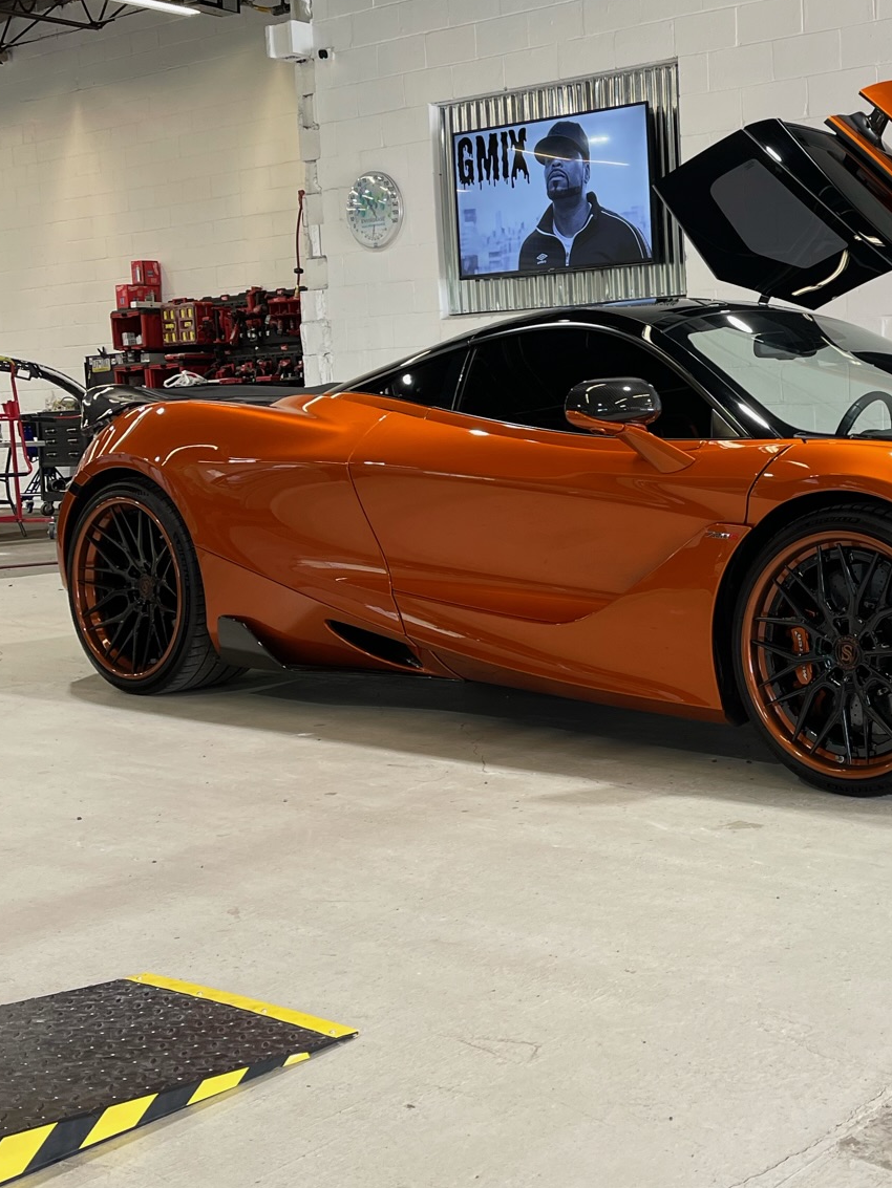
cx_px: 792
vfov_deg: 40.4
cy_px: 522
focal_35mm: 47
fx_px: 1615
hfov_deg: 29.7
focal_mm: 5.1
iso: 64
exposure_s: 1/120
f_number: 1.6
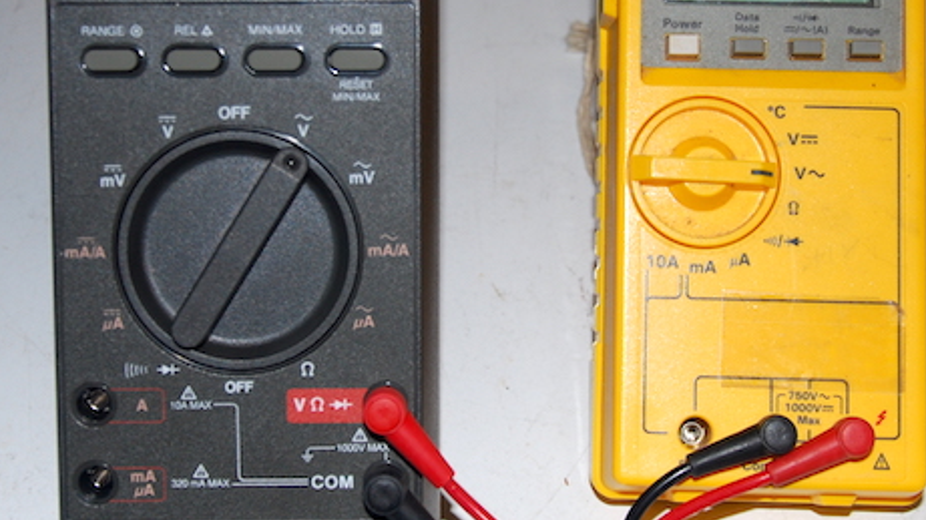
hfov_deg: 29.8
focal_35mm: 71
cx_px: 456
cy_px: 185
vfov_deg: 16.9
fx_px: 1743
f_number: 4
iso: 200
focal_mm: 26
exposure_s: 1/60
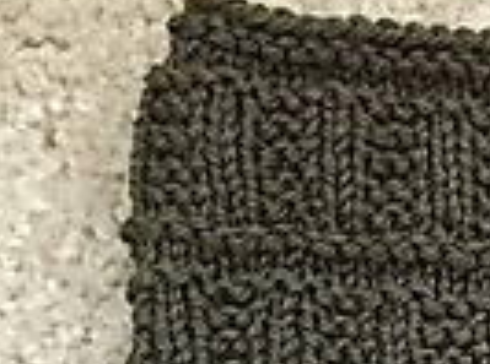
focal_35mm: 140
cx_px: 925
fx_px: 1976
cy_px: 474
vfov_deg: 10.3
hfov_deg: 12.7
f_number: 2.2
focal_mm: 4.15
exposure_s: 1/15
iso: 250
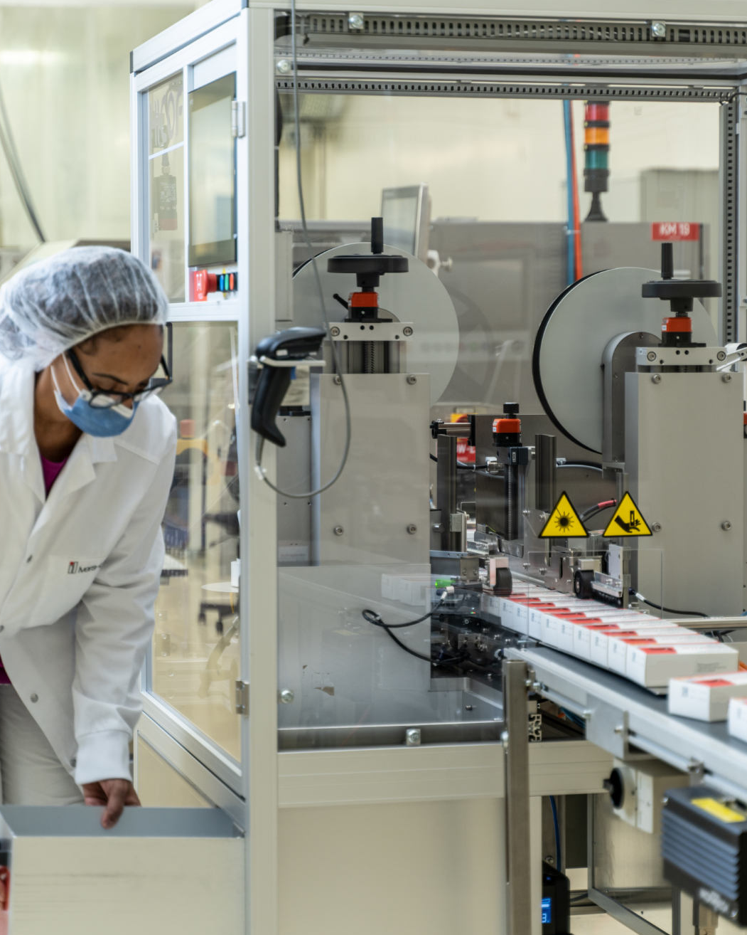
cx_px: 439
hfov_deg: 15.7
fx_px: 2709
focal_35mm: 98
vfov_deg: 19.6
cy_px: 467
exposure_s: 1/60
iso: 100
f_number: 2.8
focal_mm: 67
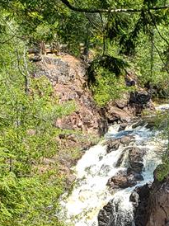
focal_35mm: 76
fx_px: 495
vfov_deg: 23.4
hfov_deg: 18.7
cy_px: 273
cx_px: 177
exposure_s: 1/593
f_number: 2.4
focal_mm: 4.3
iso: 50
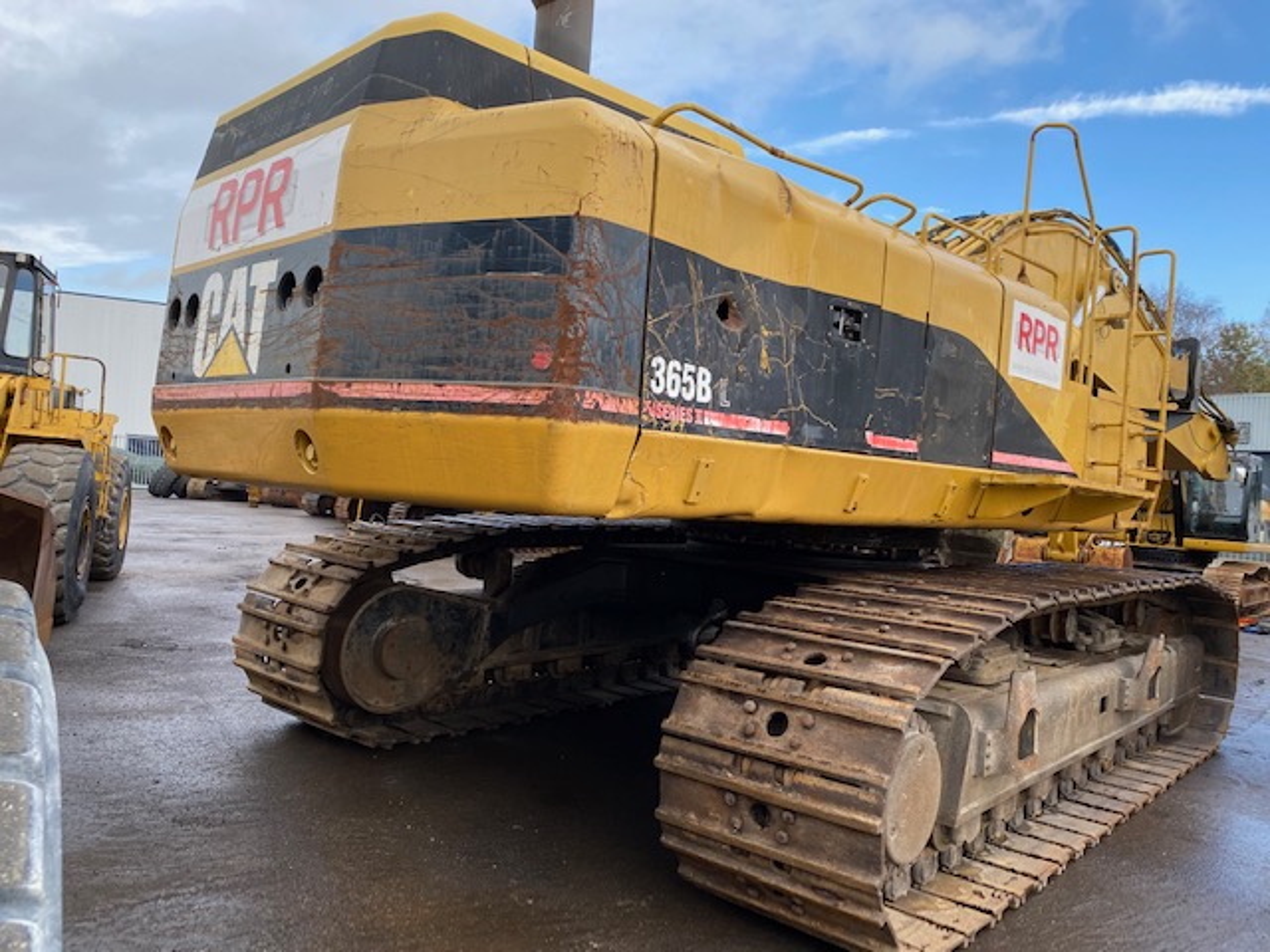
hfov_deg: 67.3
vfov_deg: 53.1
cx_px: 635
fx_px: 954
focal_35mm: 26
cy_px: 476
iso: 32
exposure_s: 1/654
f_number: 1.8
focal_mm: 4.25
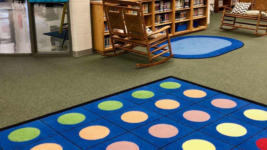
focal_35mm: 46
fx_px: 326
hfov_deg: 44.4
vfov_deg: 25.9
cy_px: 57
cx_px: 155
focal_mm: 4
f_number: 1.8
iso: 40
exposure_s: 1/24
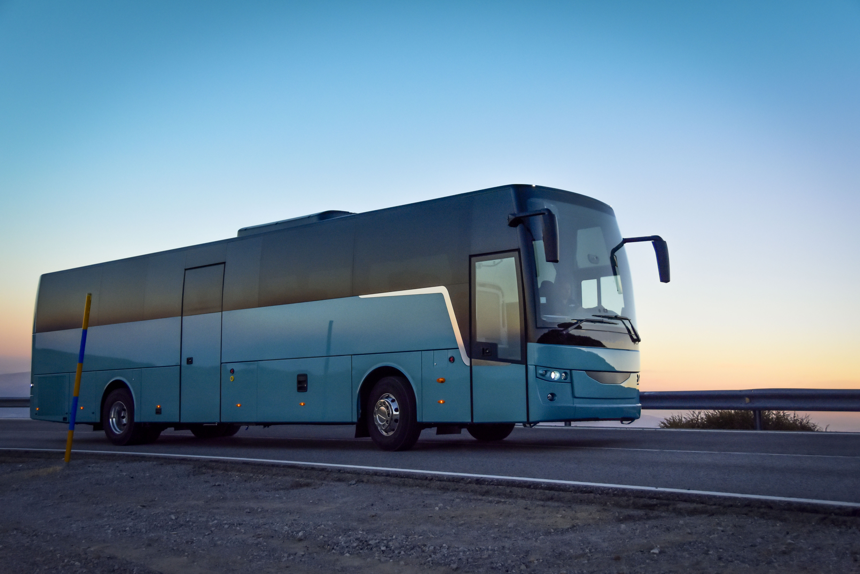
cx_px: 430
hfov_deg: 47.9
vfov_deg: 33.0
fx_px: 967
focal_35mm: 40
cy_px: 287
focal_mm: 27
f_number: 4
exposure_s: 1/2000
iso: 1000
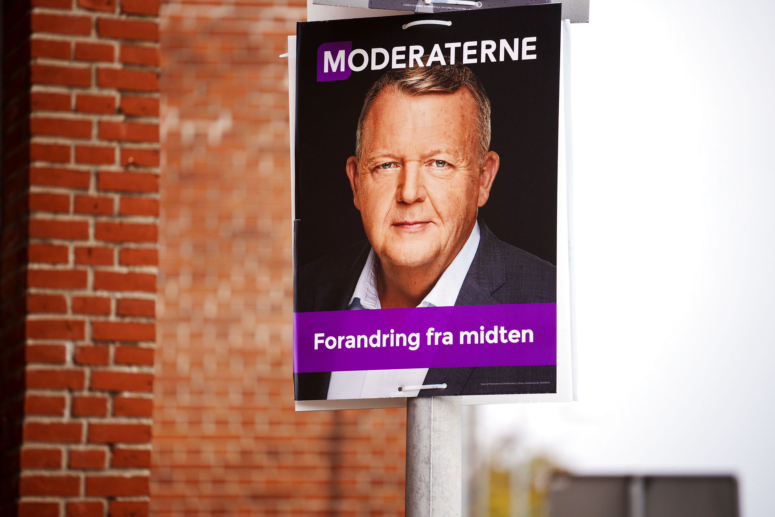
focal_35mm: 200
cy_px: 258
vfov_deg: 6.9
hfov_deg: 10.3
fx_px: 4305
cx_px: 388
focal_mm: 200
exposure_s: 1/1600
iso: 500
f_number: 2.8
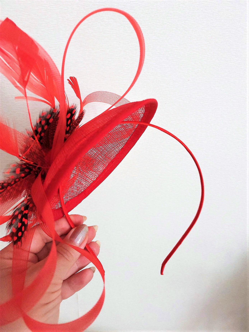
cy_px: 166
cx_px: 124
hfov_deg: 49.8
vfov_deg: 63.4
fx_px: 269
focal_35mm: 28
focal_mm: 5.32
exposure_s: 1/50
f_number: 1.8
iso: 100
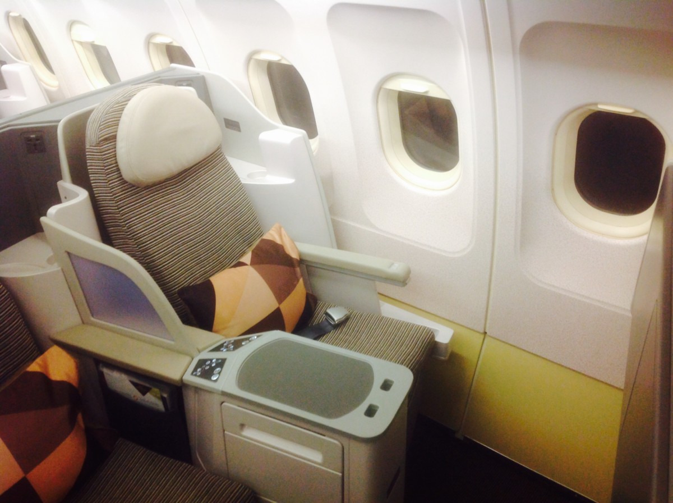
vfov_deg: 40.6
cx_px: 336
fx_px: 679
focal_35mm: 35
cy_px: 252
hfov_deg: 52.7
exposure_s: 1/15
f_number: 2.4
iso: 80
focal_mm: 4.28
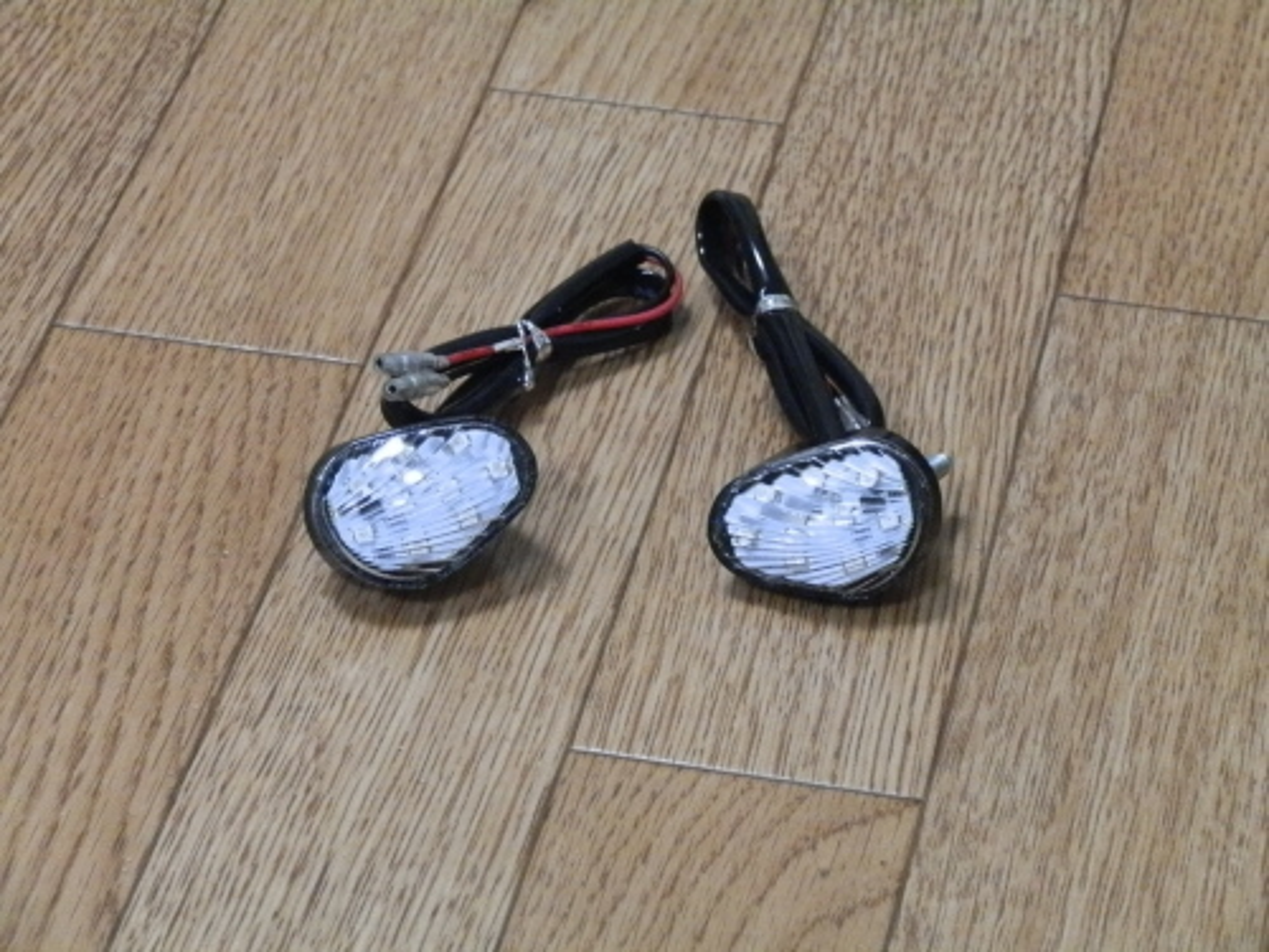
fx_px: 4582
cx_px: 634
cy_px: 476
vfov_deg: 11.9
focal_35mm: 125
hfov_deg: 15.8
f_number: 4.1
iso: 1000
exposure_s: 1/30
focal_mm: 22.38
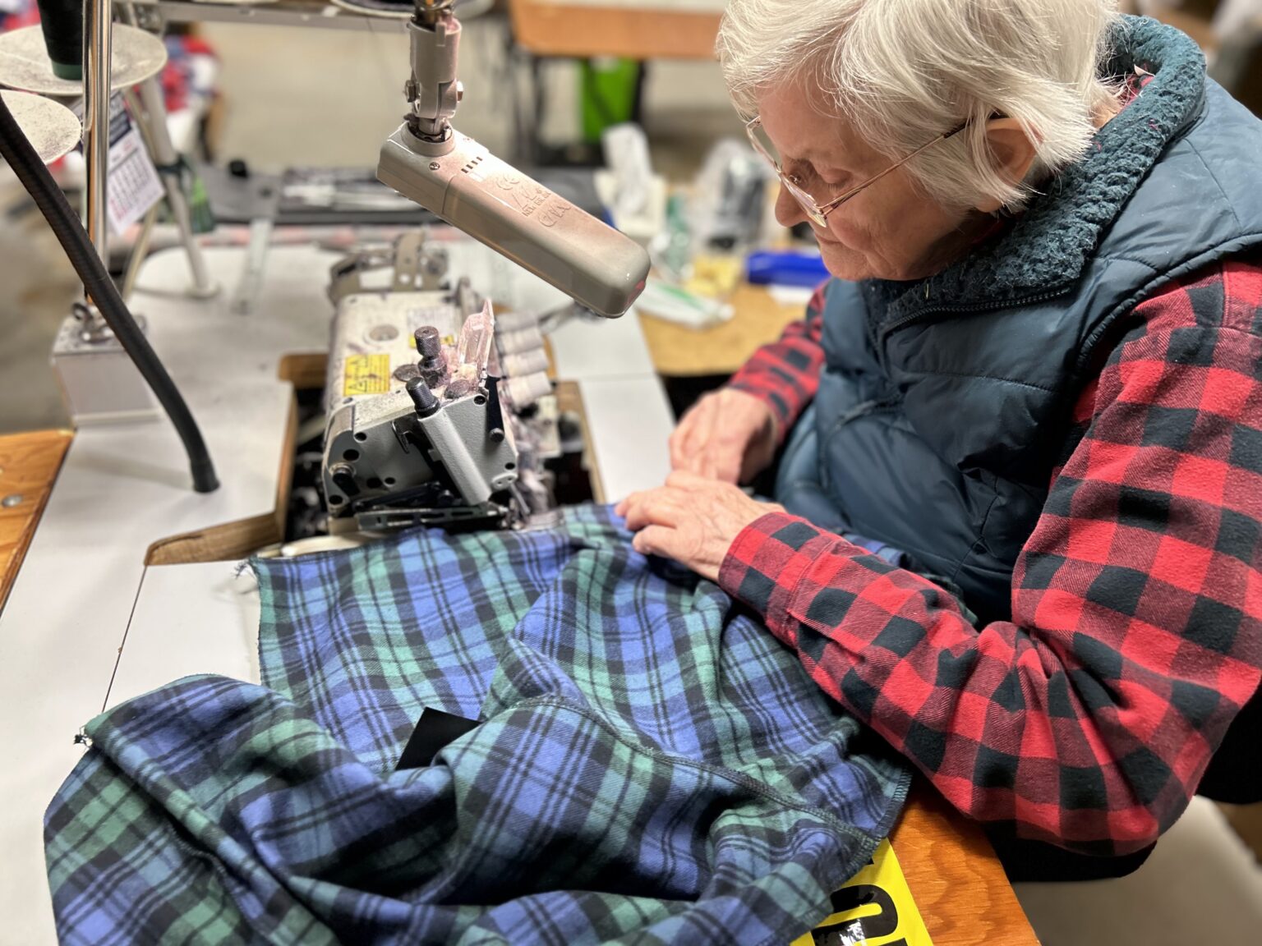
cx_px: 631
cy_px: 473
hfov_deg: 67.3
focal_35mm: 26
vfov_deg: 53.1
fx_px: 948
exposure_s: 1/60
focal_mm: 5.7
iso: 80
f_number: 1.5
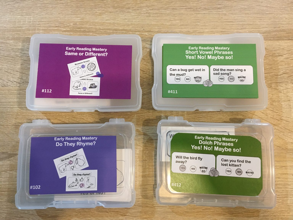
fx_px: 245
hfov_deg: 61.7
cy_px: 110
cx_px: 146
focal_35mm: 29
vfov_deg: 48.2
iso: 160
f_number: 2.2
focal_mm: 4.15
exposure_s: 1/30
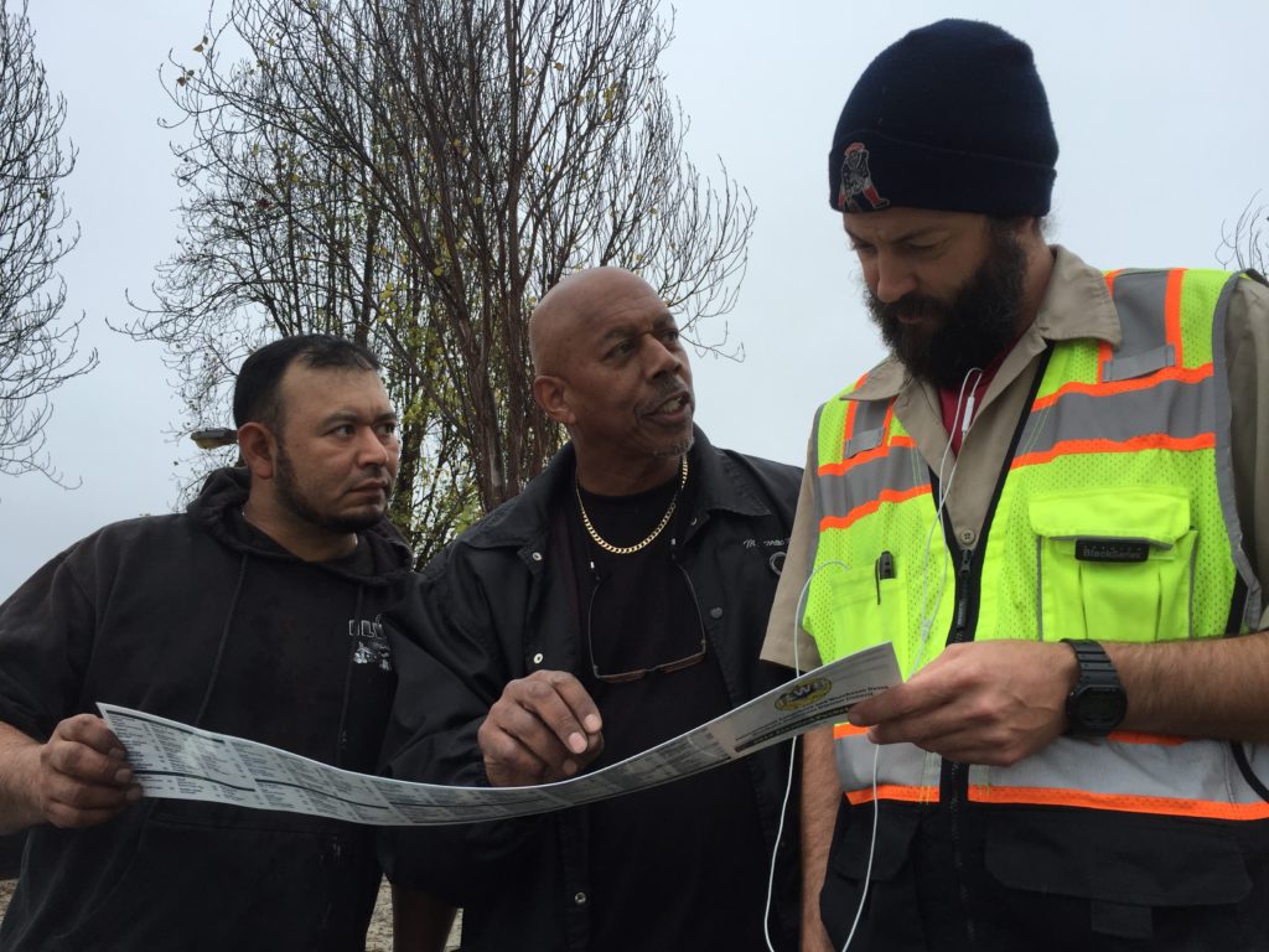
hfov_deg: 61.7
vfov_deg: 48.2
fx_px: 1063
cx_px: 634
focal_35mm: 29
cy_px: 476
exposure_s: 1/682
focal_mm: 4.15
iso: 32
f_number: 2.2
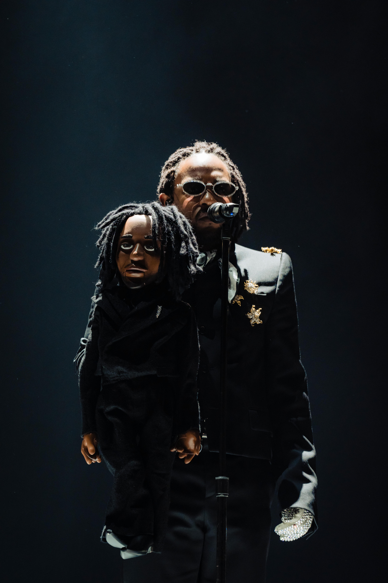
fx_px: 2878
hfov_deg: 7.7
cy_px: 292
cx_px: 194
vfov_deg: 11.5
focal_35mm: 178
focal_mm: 178
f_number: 4
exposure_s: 1/100
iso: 2500
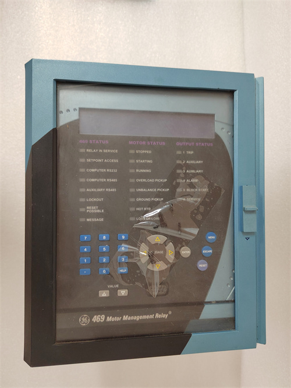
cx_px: 146
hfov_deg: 58.9
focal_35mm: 23
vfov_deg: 73.9
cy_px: 194
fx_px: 258
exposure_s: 1/50
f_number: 1.9
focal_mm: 5.52
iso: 1597
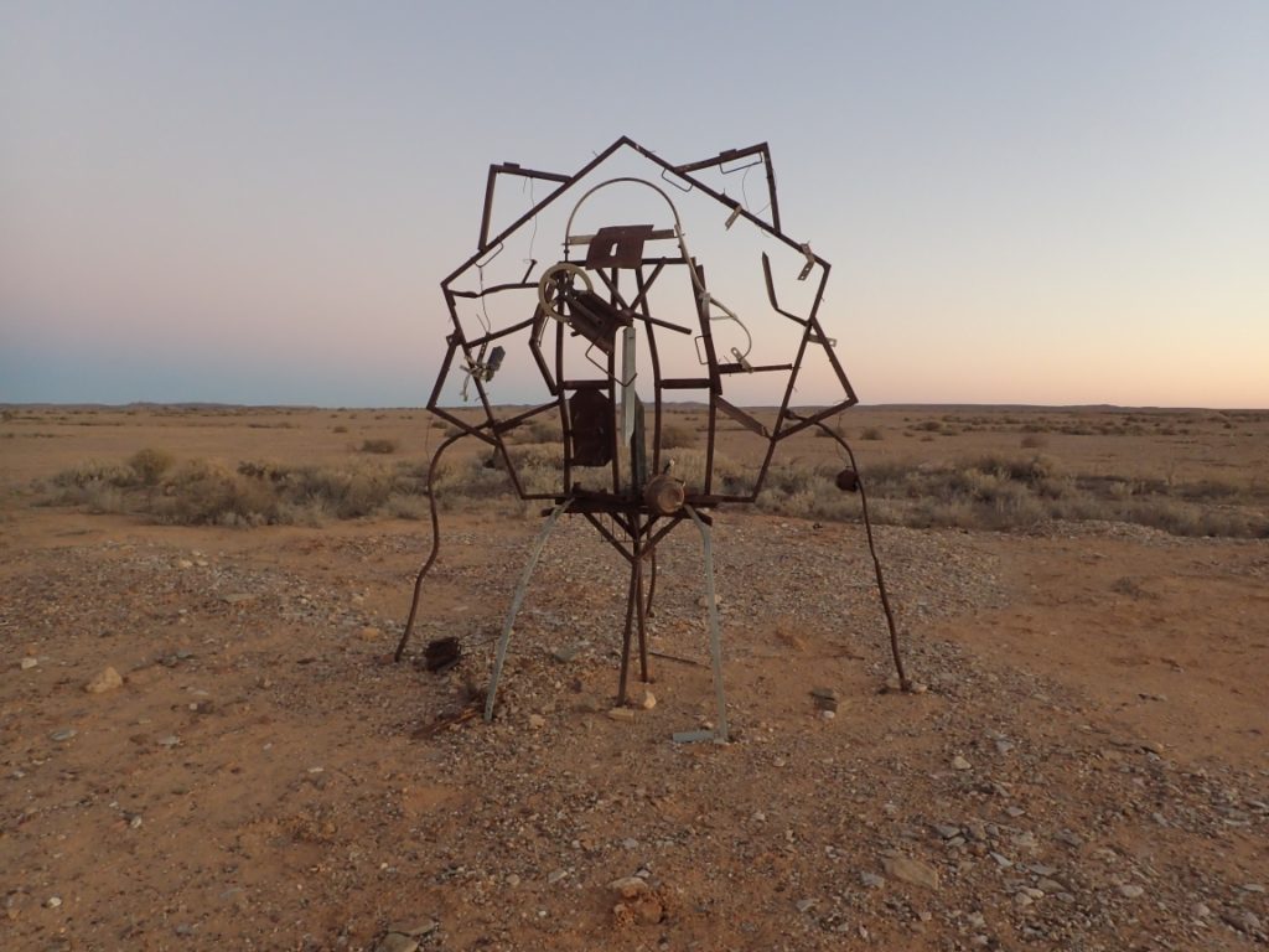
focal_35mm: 25
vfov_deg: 54.9
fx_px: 916
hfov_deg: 69.4
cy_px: 476
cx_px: 634
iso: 320
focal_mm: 4.5
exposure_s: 1/60
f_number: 2.8
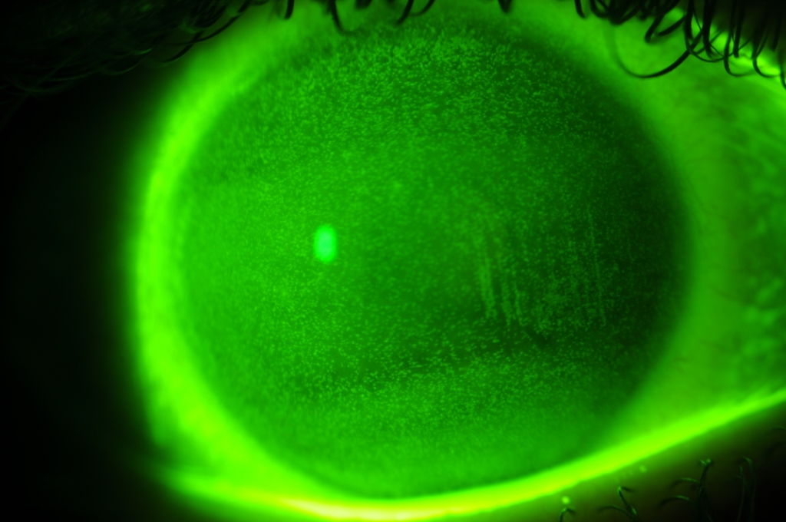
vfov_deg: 18.1
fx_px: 1635
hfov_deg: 27.0
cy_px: 261
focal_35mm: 75
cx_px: 393
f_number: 2.8
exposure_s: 1/80
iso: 200
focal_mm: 50
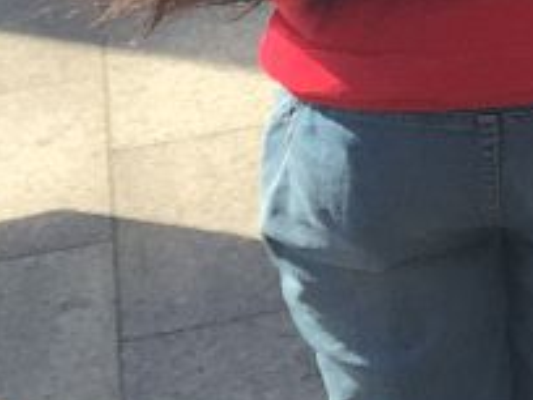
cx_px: 1178
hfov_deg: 10.3
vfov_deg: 8.1
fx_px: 2633
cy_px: -478
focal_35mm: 171
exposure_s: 1/746
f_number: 2.2
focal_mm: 4.15
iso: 32
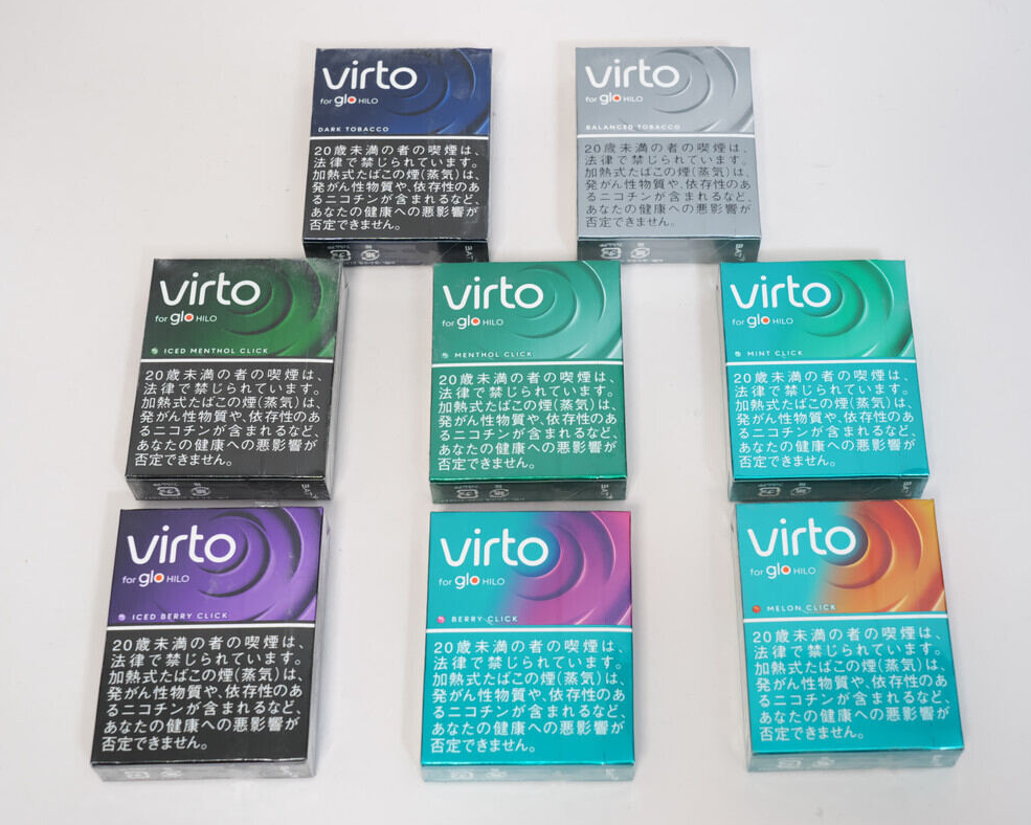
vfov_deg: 31.5
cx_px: 560
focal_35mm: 48
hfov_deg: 38.8
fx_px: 1465
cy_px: 416
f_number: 8
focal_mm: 42
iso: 100
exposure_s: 1/10
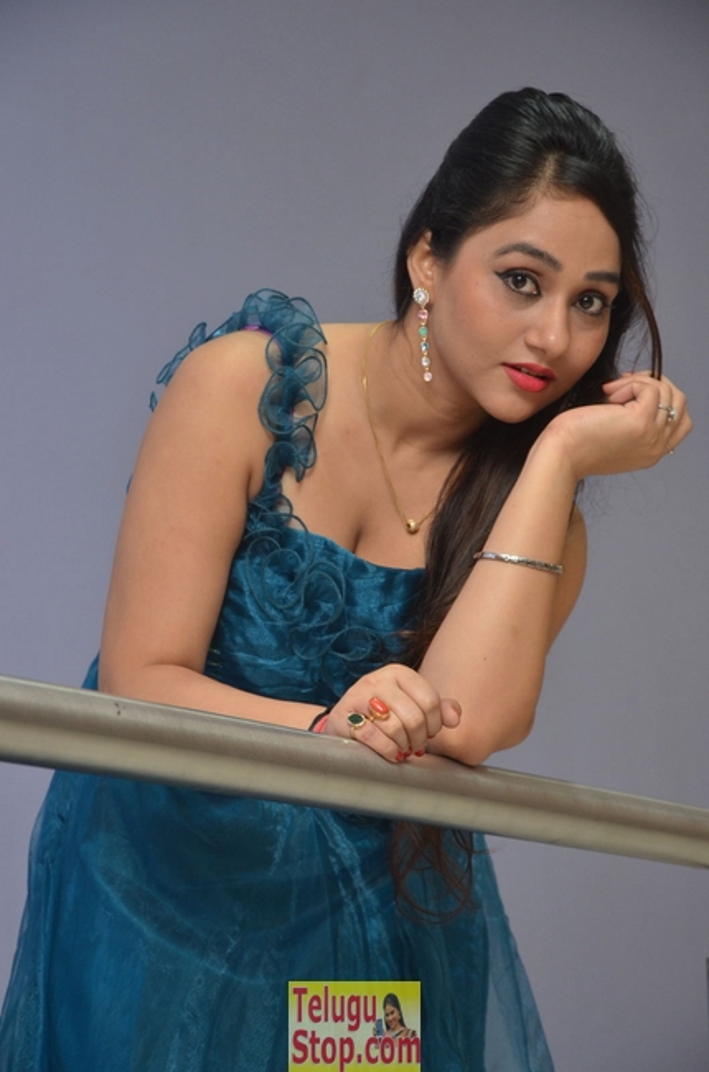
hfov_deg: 10.7
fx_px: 3787
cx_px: 354
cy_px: 536
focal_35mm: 128
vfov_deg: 16.1
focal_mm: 85
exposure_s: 1/60
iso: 800
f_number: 7.1
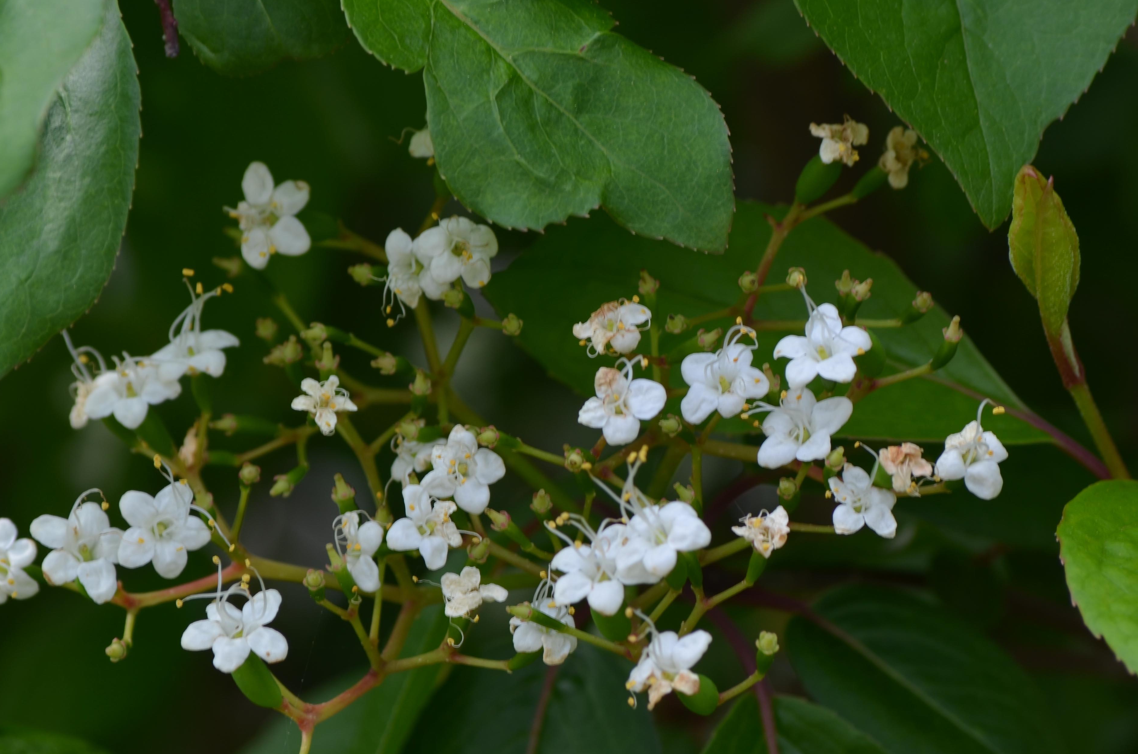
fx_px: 10210
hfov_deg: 6.4
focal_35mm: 324
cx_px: 573
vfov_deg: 4.2
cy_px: 459
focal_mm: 165
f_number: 8
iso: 100
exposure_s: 1/100
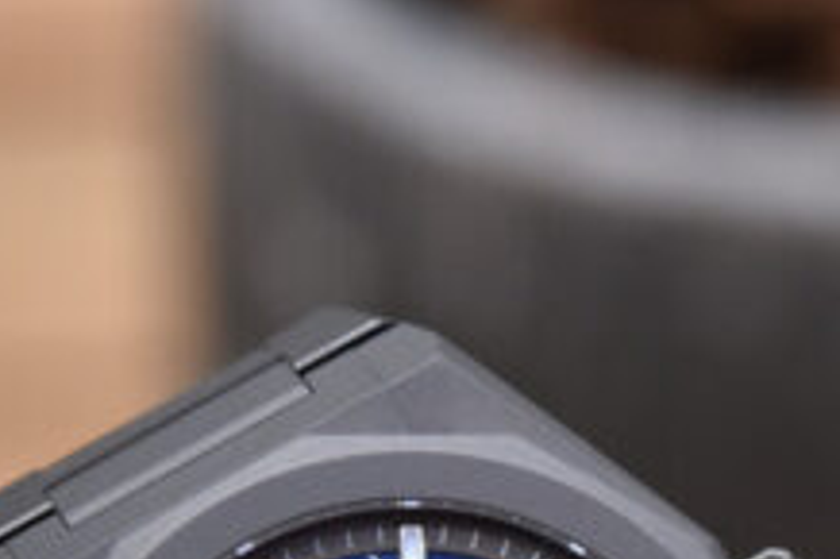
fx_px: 4616
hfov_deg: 10.3
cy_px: 794
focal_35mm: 198
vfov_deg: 6.8
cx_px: 906
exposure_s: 1/4000
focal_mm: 60
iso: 1600
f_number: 6.3
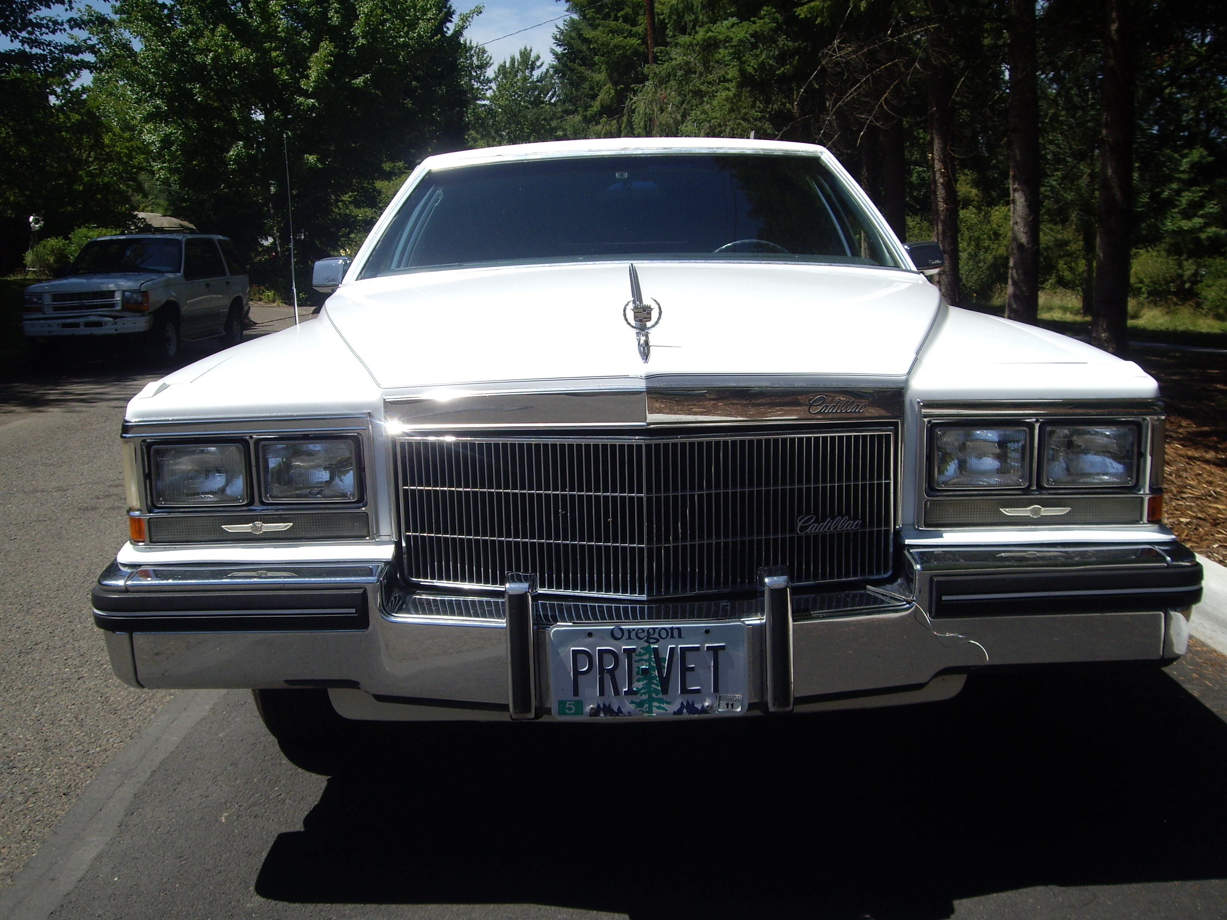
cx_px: 614
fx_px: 1347
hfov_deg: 49.0
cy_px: 460
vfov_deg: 37.7
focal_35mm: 38
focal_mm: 6.2
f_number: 4.3
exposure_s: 1/400
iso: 50
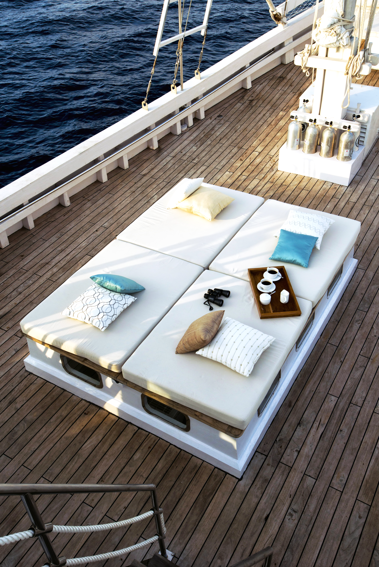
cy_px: 284
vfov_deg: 54.4
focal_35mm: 35
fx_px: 552
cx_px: 190
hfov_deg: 37.9
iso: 400
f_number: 10
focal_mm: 35
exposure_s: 1/200
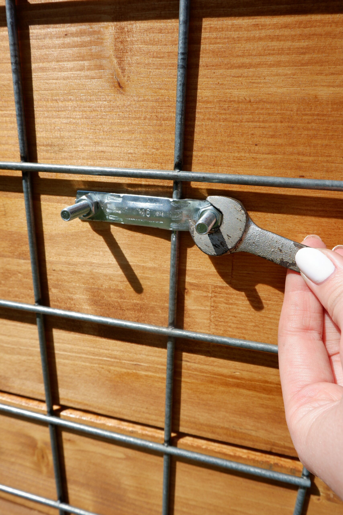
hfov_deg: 53.1
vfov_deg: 73.7
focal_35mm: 24
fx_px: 343
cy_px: 258
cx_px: 172
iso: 200
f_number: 9
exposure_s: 1/420
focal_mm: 16
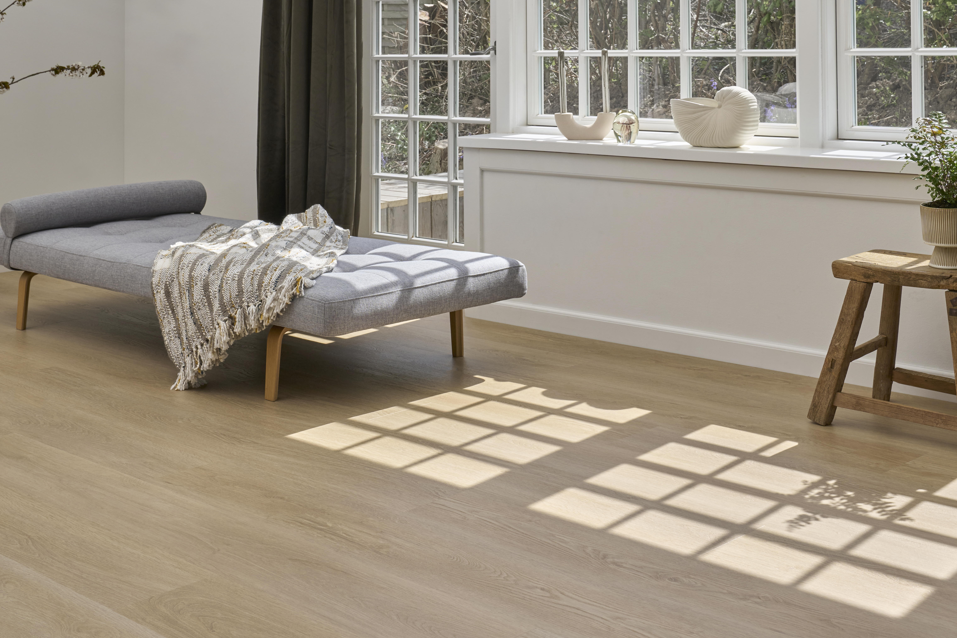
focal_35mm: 51
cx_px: 480
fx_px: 1356
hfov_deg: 38.9
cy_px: 327
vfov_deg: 26.5
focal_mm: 36
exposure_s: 1/250
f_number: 9
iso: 400
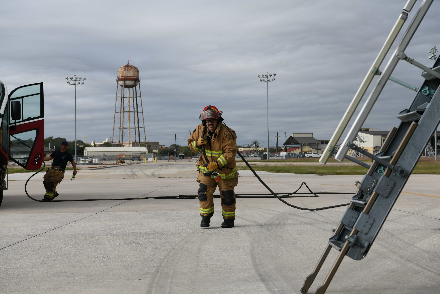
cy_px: 147
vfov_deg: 19.5
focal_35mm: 70
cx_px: 220
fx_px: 855
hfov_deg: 28.8
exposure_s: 1/320
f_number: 9
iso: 125
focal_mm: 70
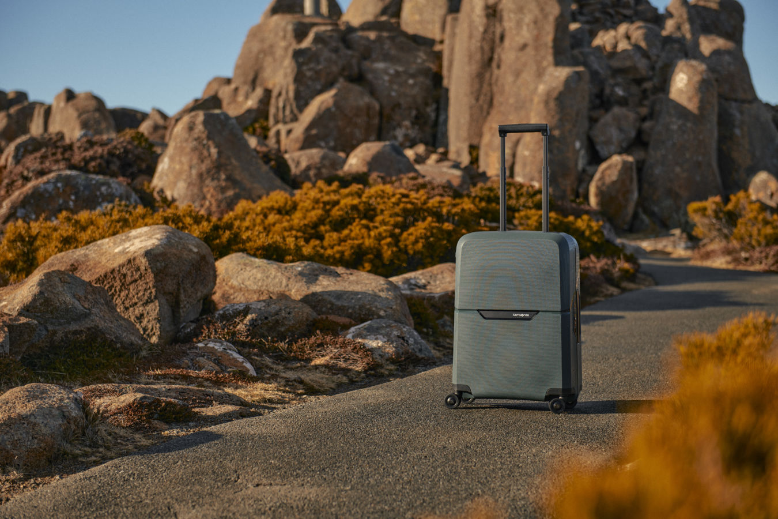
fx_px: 1513
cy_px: 260
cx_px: 389
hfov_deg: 28.8
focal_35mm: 70
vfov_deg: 19.5
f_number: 4.8
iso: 100
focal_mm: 70
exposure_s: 1/500
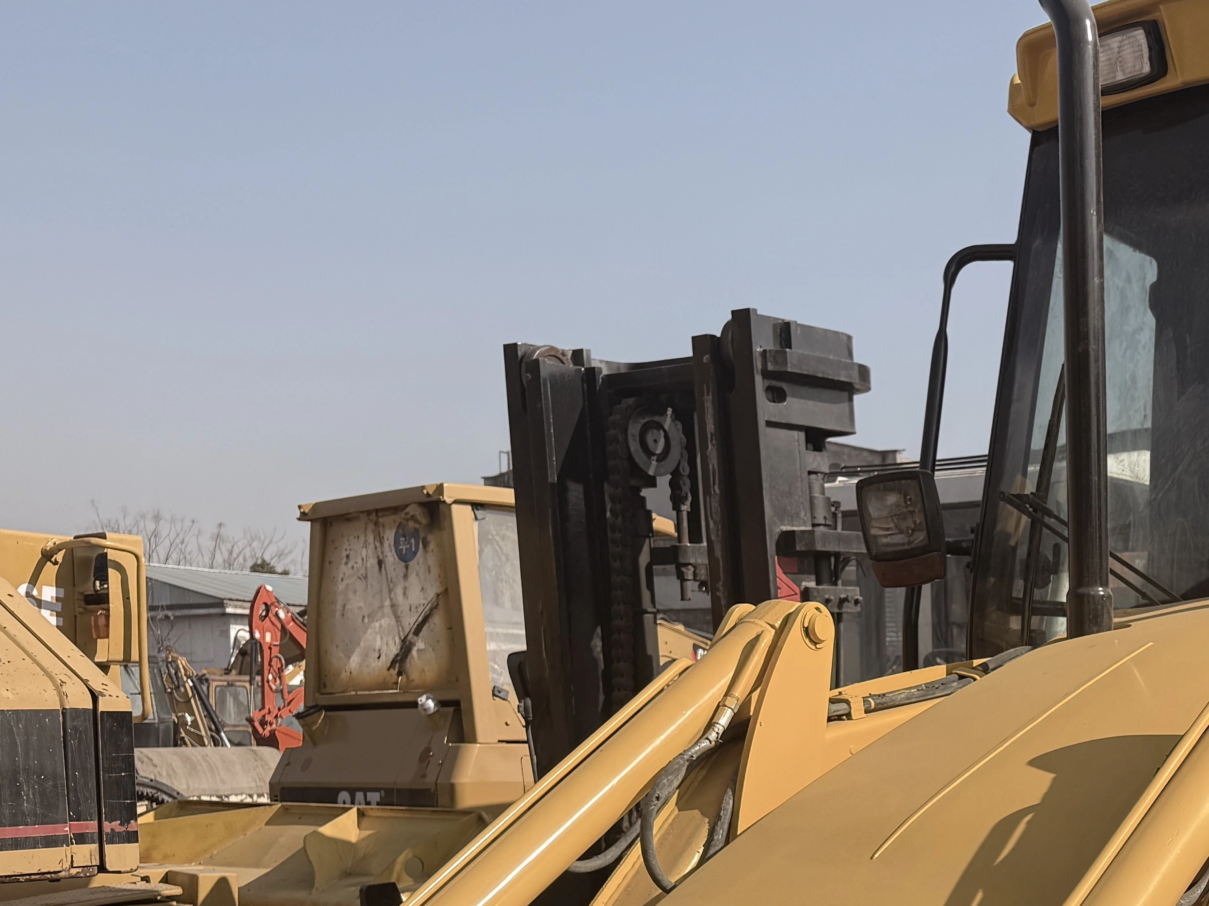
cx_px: 1294
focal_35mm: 55
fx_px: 1921
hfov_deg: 31.4
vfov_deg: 25.4
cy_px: 882
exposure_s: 1/3953
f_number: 1.78
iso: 80
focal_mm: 6.76
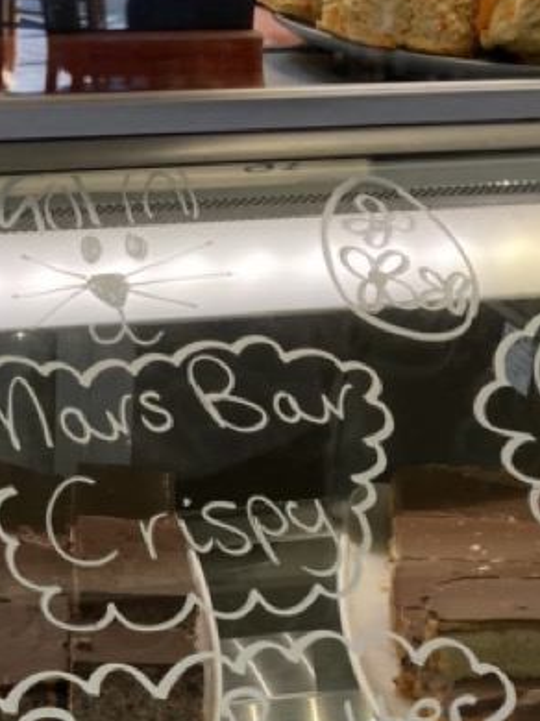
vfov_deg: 20.4
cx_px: 11
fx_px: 1916
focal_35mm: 92
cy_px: 769
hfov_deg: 15.8
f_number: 1.8
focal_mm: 3.99
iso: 50
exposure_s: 1/50
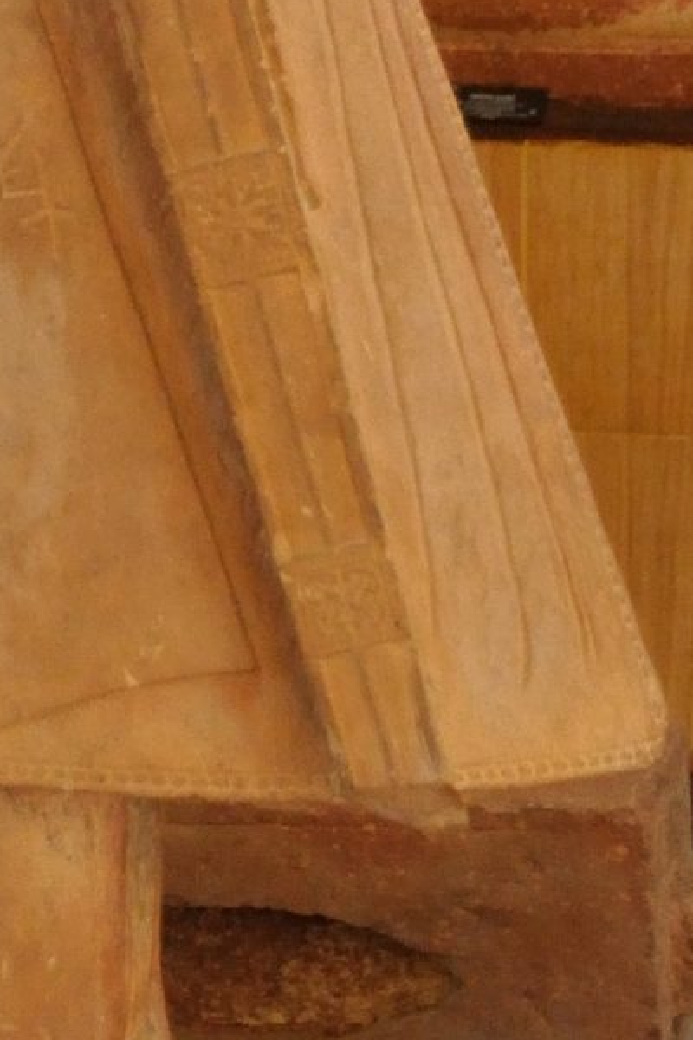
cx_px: -398
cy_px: -288
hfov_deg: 7.5
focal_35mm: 179
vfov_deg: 11.2
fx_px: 5168
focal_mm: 28
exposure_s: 1/60
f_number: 4.2
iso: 1600
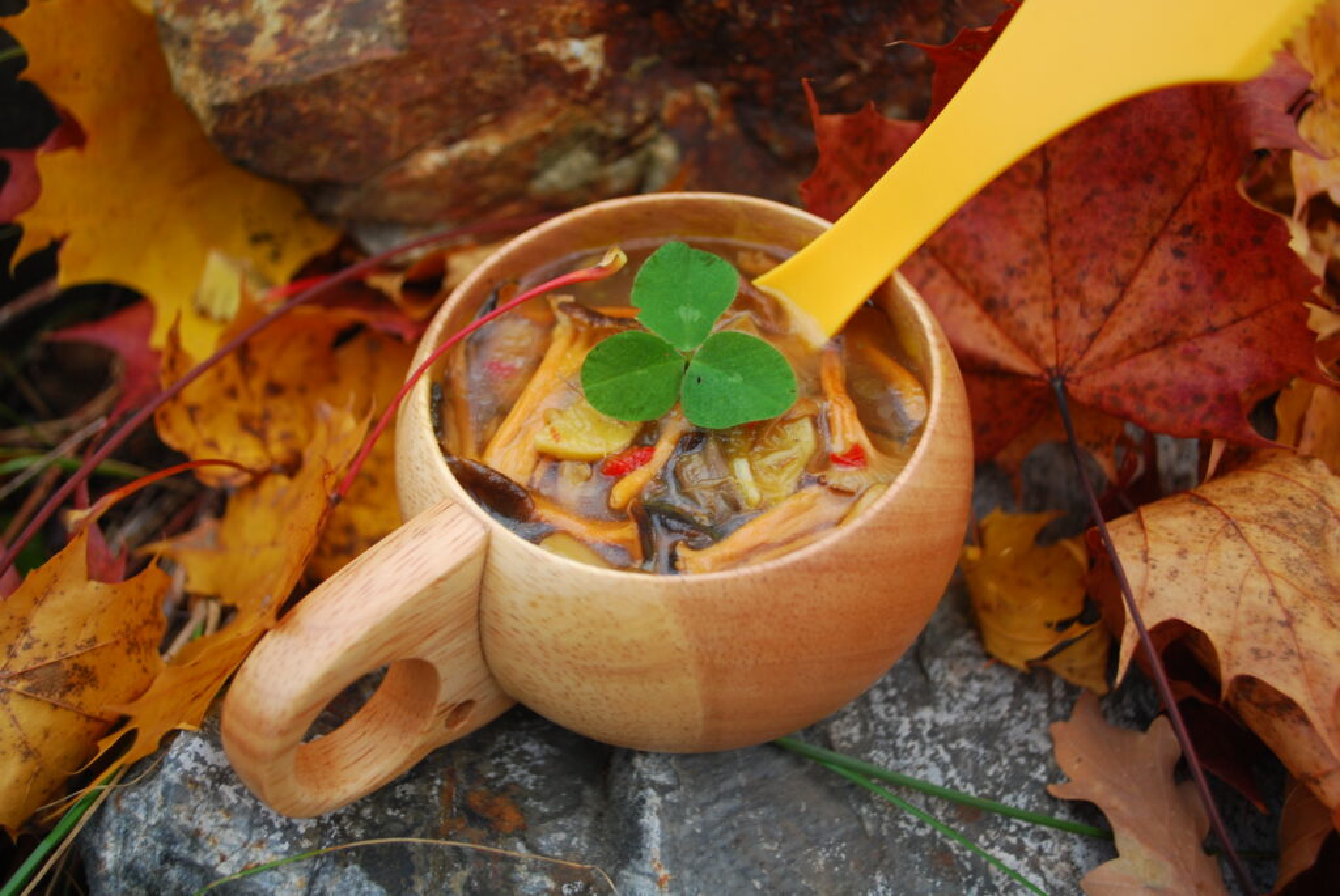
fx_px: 1341
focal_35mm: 36
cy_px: 448
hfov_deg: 53.1
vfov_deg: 37.0
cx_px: 670
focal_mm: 24
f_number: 4.2
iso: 200
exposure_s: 1/20
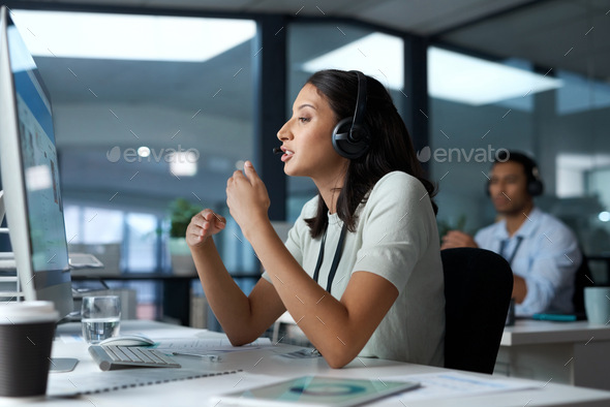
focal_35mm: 50
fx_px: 848
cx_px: 305
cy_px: 204
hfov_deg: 39.6
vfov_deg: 27.0
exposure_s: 1/125
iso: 320
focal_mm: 50
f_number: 2.2
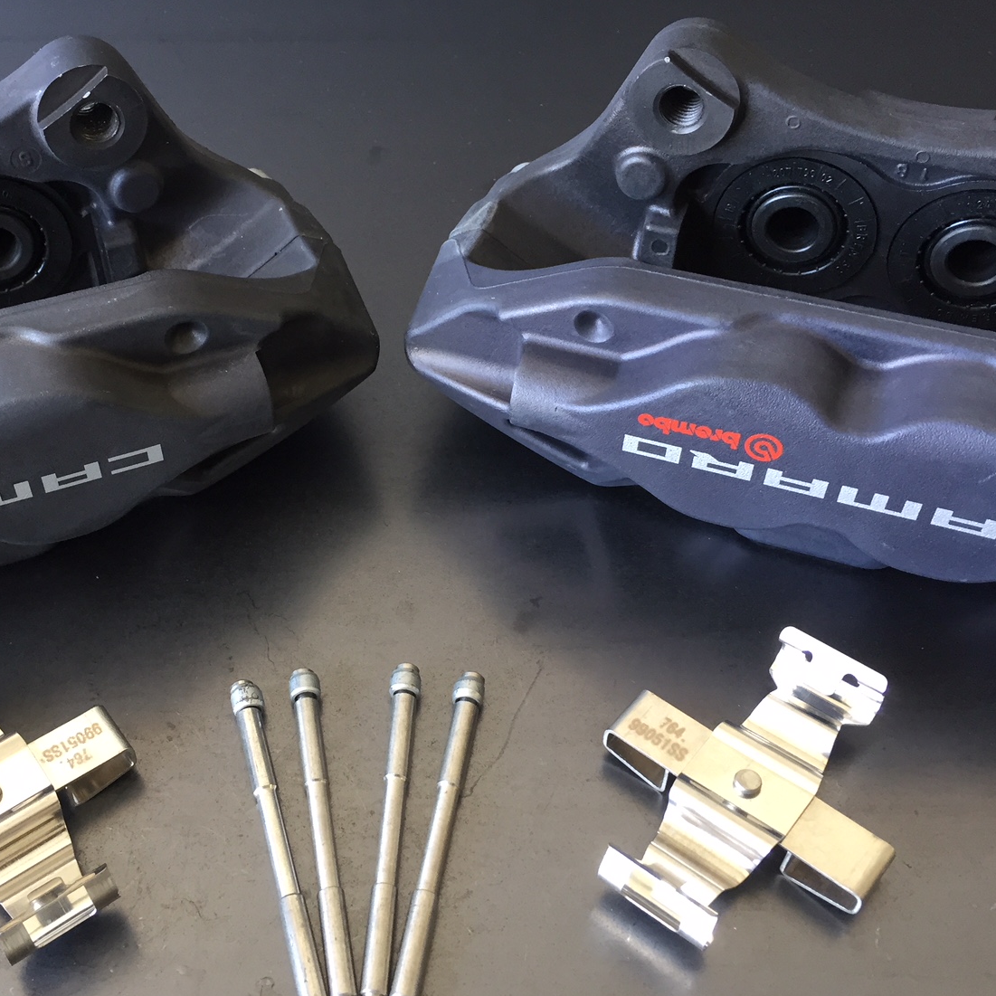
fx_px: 1237
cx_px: 368
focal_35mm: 38
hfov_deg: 43.5
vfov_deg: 43.8
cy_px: 530
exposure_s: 1/30
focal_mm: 4.15
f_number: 2.2
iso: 80
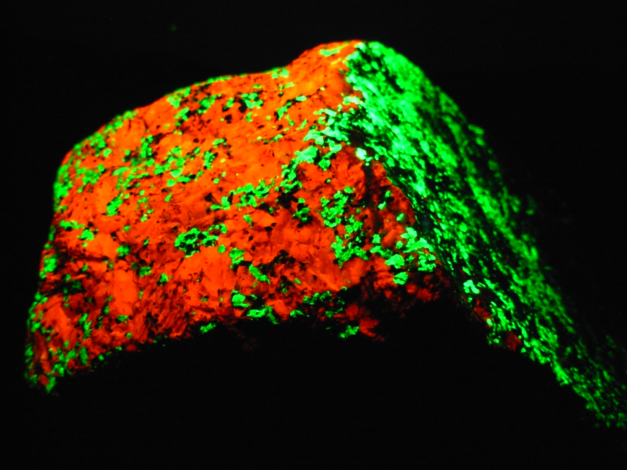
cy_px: 235
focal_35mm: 38
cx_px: 314
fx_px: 688
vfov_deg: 37.7
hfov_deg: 49.0
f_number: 2.9
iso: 159
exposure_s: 1/3.4
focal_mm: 6.3
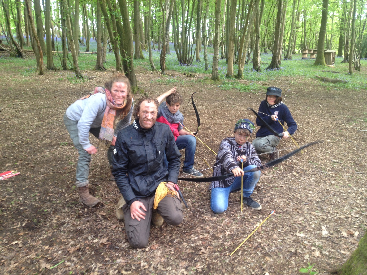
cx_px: 184
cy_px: 138
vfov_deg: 40.7
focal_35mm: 35
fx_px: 371
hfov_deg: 52.6
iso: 64
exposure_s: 1/20
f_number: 2.4
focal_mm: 4.28
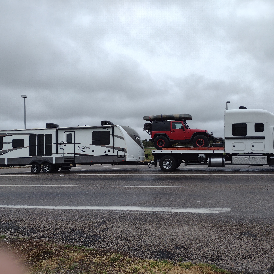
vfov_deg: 51.1
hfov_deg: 51.0
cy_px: 137
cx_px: 154
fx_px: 287
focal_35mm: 32
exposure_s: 1/2830
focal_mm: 4.71
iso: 100
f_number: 1.7
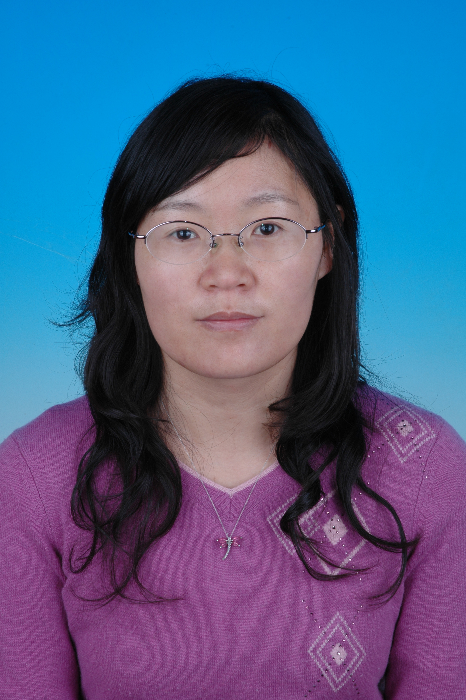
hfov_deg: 15.2
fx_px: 1751
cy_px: 350
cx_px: 233
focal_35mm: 90
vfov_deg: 22.6
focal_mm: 60
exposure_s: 1/125
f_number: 20
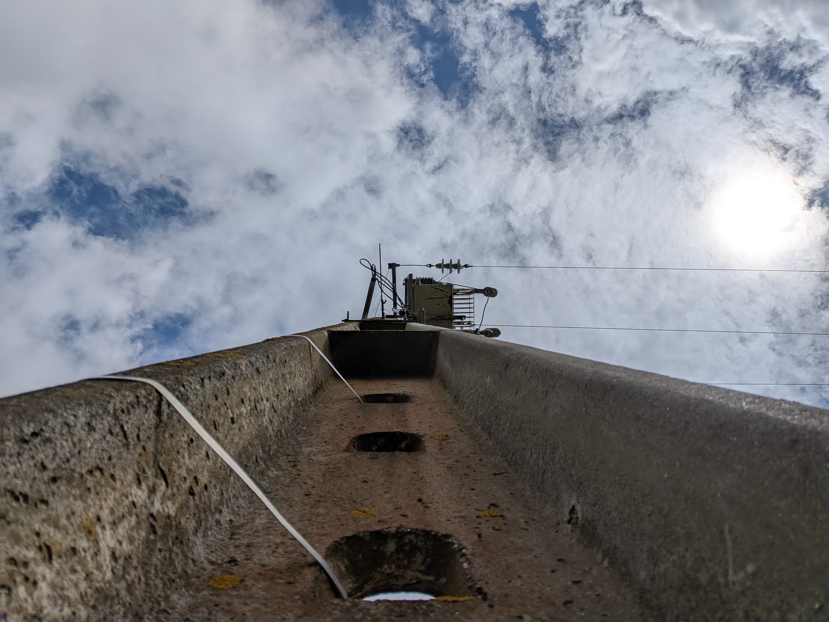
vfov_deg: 56.8
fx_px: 575
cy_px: 311
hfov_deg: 71.6
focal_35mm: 24
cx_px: 414
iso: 30
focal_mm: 4.53
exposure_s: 1/17544
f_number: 1.7
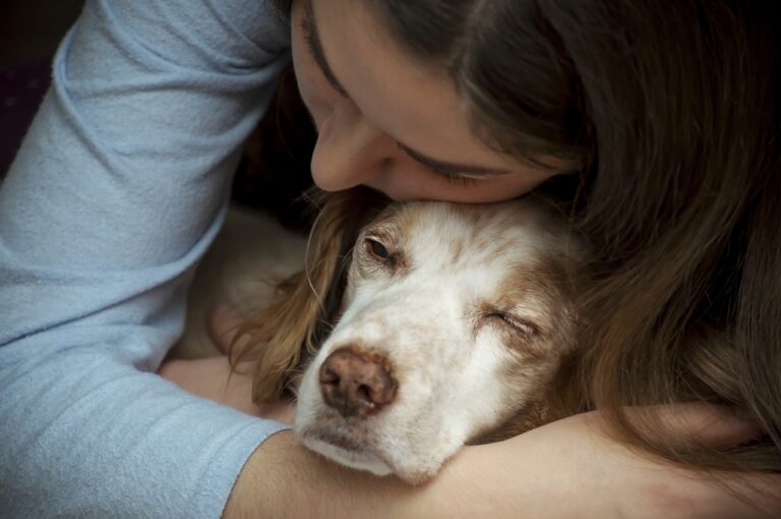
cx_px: 390
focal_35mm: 158
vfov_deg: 8.7
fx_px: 3413
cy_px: 260
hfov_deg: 13.1
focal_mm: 105
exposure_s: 1/200
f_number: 4.5
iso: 200
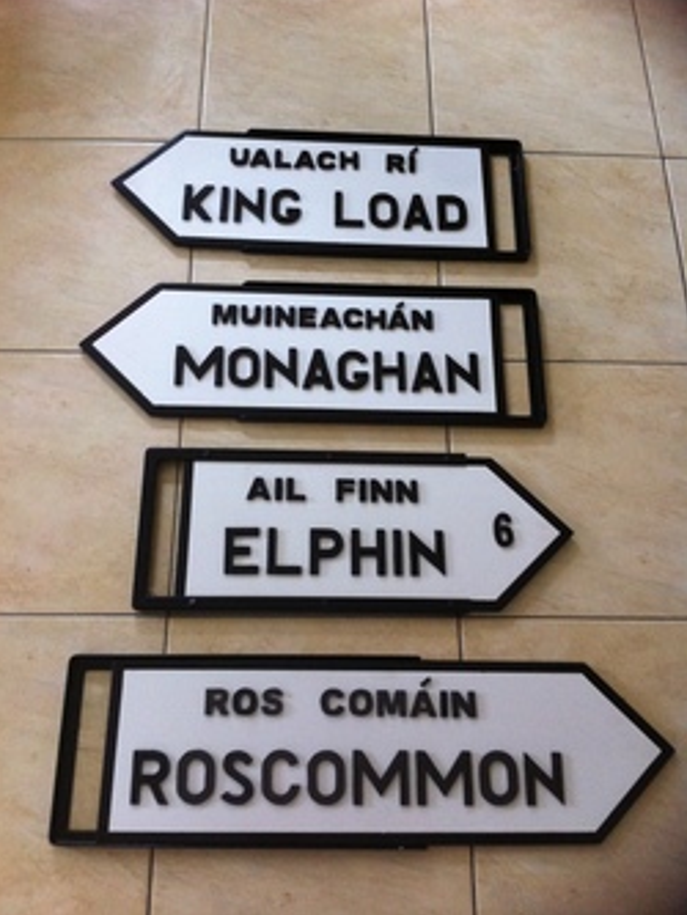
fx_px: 952
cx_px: 338
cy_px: 447
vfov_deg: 51.3
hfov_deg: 39.7
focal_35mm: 36
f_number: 2.8
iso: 200
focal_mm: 3.85
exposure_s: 1/15
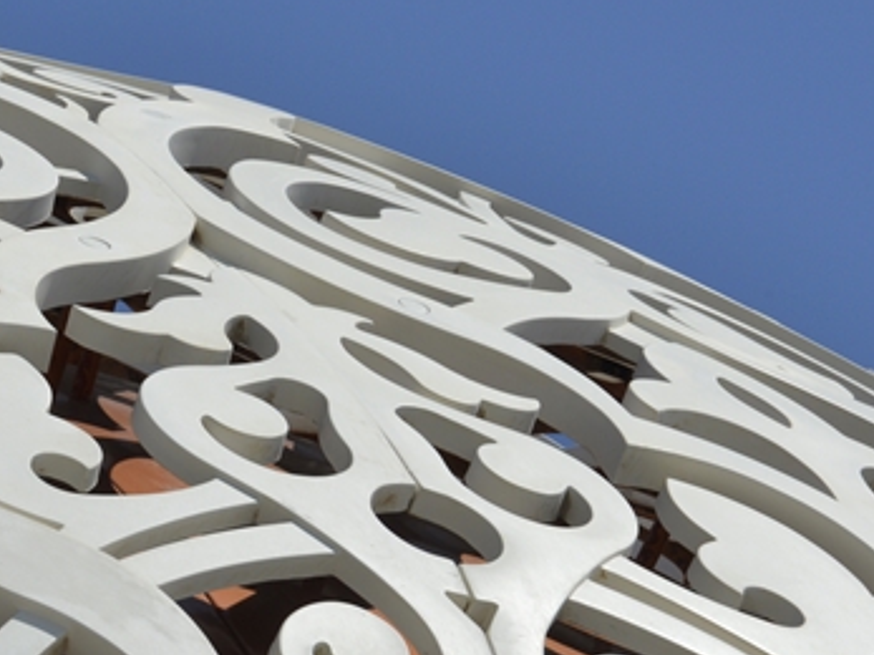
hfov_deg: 2.3
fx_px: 21706
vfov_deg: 1.7
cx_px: 249
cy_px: 785
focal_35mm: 860
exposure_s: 1/800
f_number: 18
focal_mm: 310
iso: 640
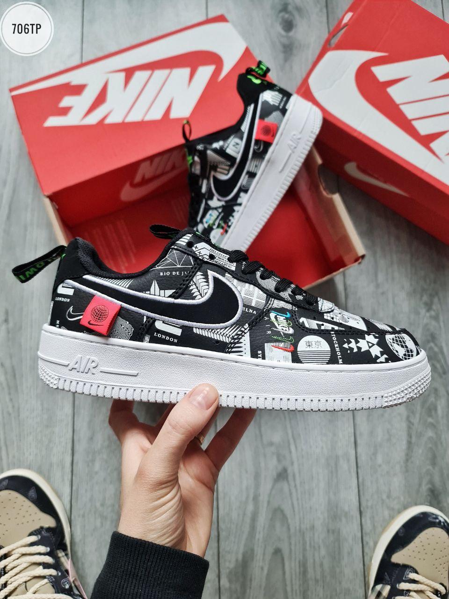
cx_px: 224
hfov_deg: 25.7
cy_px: 300
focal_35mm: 57
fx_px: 986
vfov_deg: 33.8
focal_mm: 6.6
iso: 32
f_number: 2.8
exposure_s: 1/50
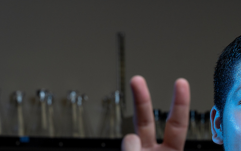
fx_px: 1051
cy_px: 171
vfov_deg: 8.1
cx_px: 198
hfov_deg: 13.0
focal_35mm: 160
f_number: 5.6
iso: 200
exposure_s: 1/200
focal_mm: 65
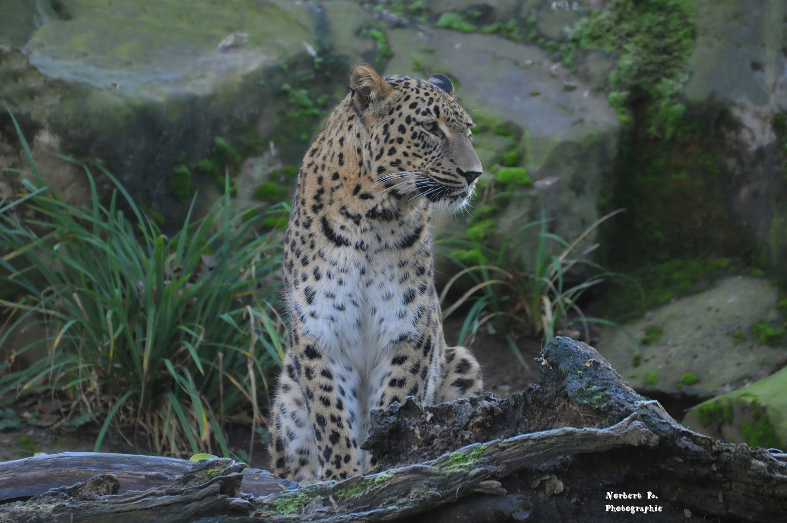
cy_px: 262
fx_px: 9826
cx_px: 394
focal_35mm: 450
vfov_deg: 3.0
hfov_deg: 4.6
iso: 1250
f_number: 5.6
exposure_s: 1/200
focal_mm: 300
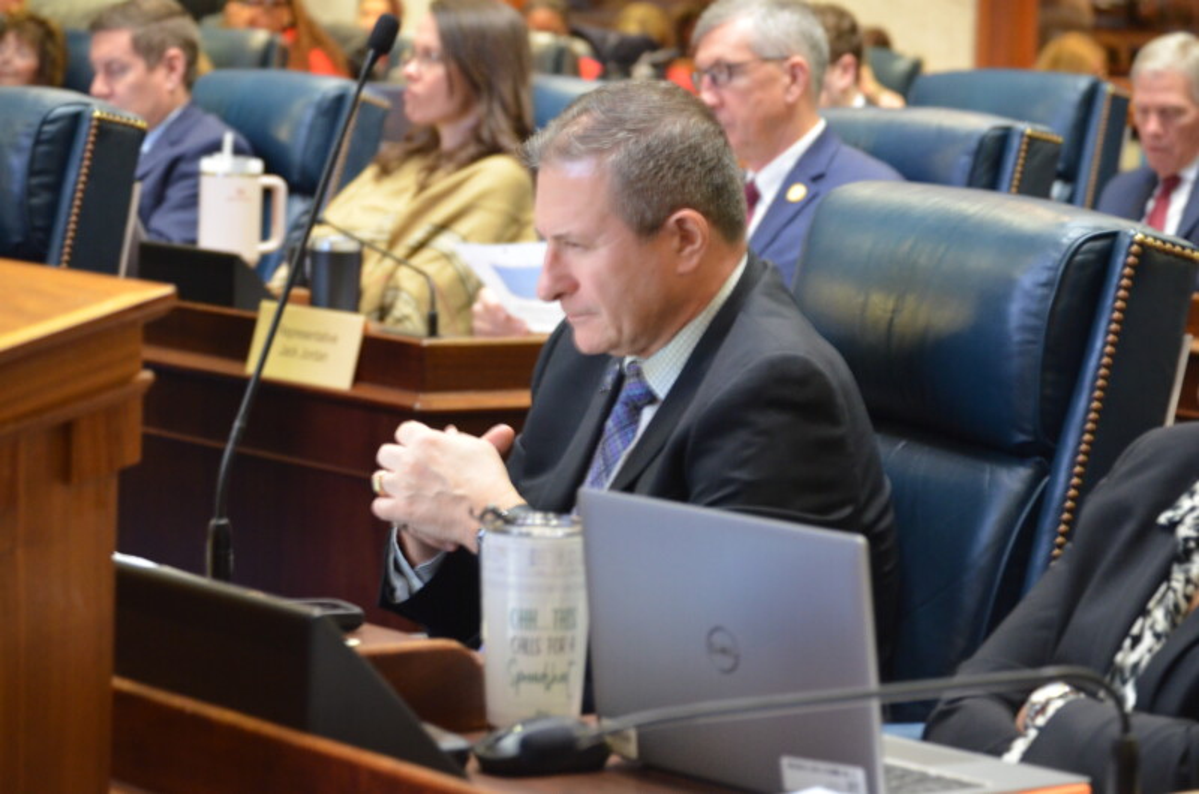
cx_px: 600
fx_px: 3989
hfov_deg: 17.1
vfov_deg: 11.4
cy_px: 397
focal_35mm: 120
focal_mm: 80
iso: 2000
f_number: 5.6
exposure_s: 1/15
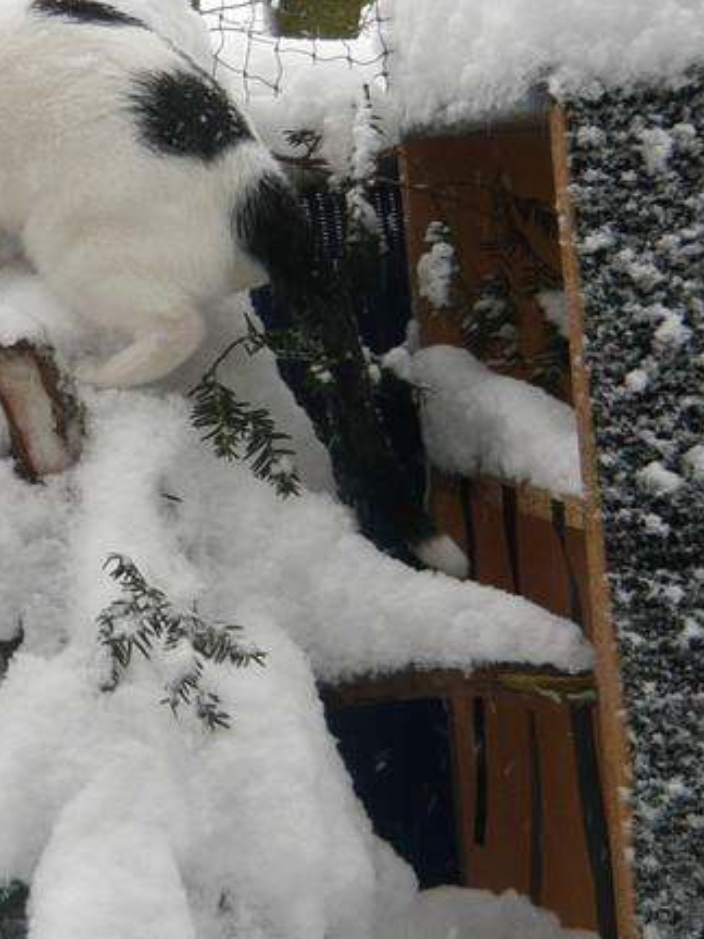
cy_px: 496
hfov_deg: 16.2
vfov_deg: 21.8
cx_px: 39
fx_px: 2440
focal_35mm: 90
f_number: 2.8
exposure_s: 1/125
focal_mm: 4.6
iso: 100
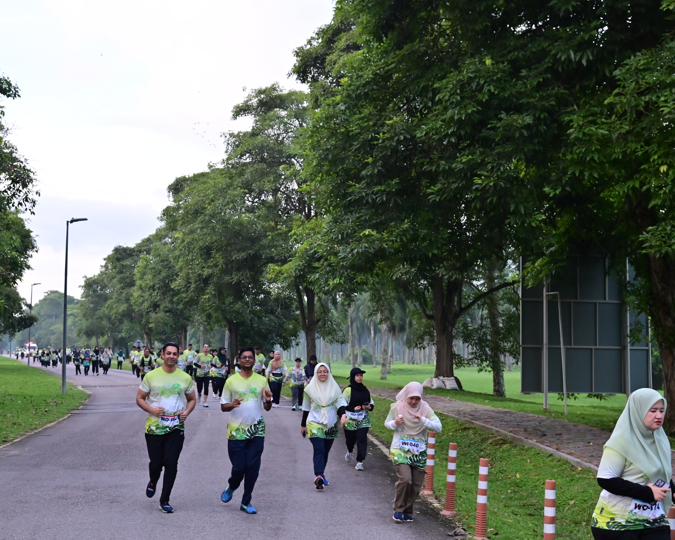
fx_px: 919
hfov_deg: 40.2
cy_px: 268
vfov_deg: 32.7
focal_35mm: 46
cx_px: 273
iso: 1600
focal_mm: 40
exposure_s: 1/200
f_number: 5.6
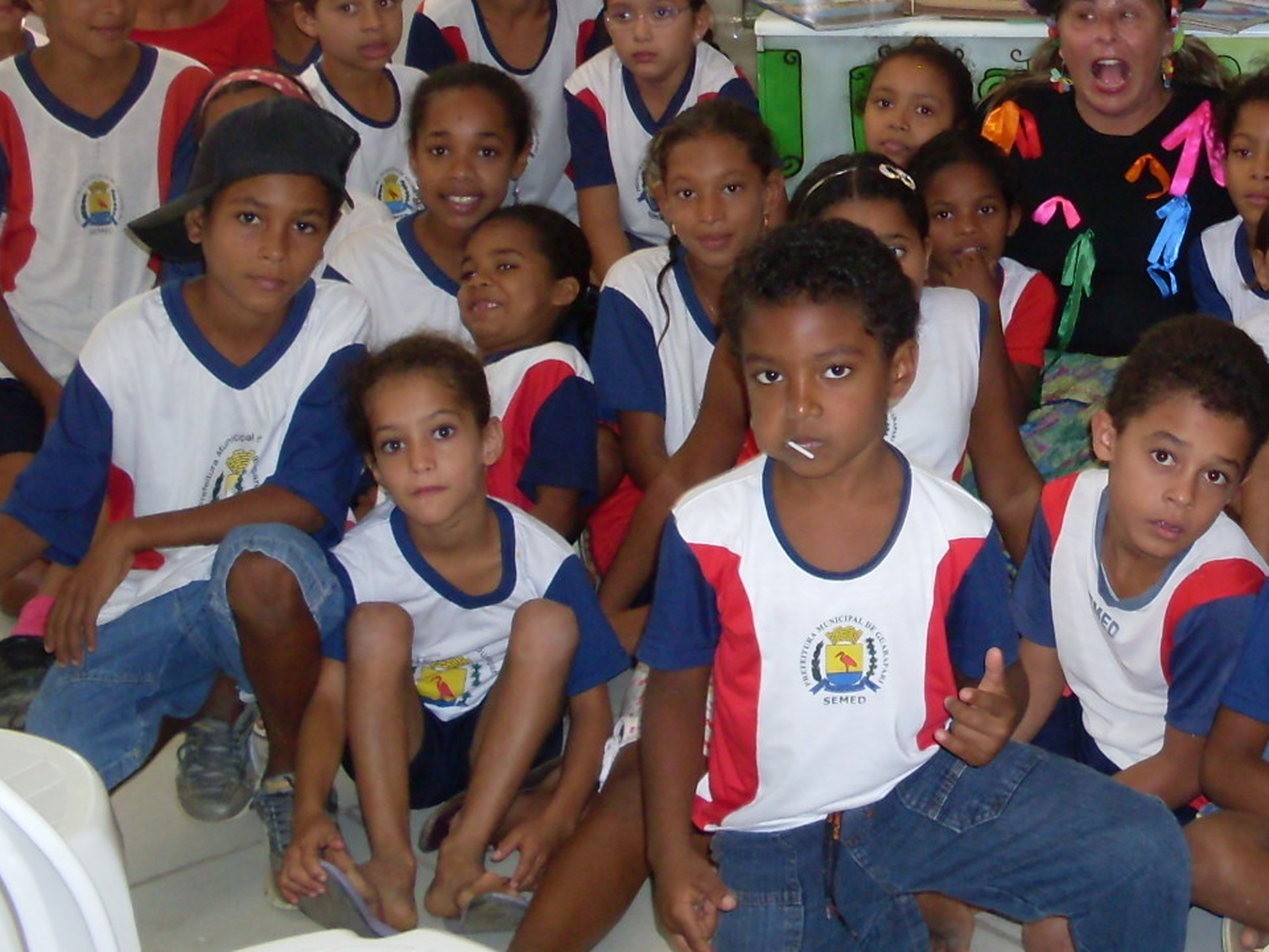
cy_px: 22
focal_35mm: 81
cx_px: 1093
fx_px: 2970
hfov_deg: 23.6
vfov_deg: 17.8
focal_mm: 6.3
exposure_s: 1/45
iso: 200
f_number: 2.8
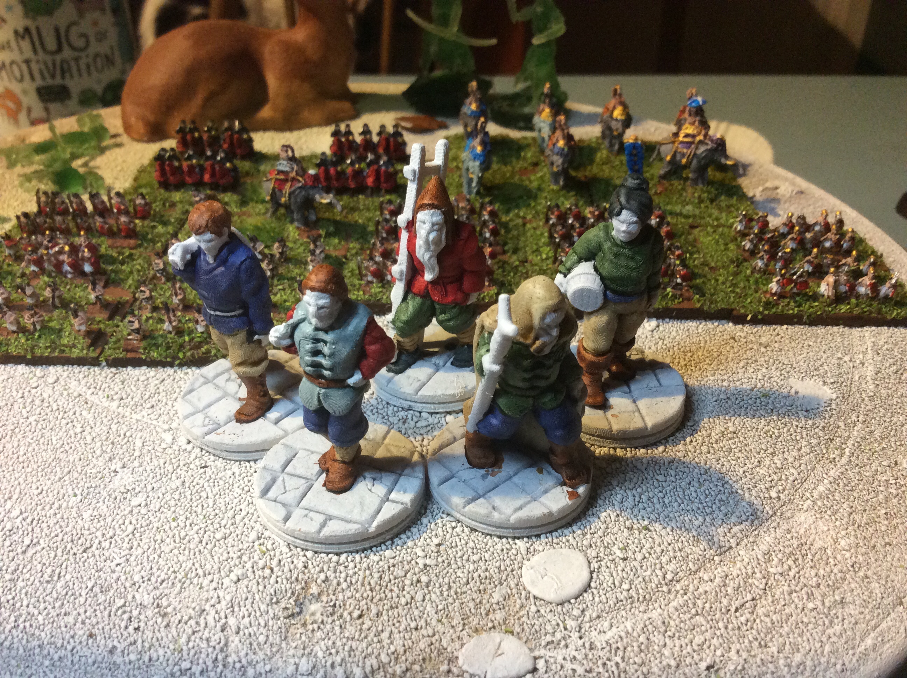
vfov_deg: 44.1
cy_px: 339
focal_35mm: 32
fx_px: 837
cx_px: 454
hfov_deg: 56.9
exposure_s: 1/25
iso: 160
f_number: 2.4
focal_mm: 3.3
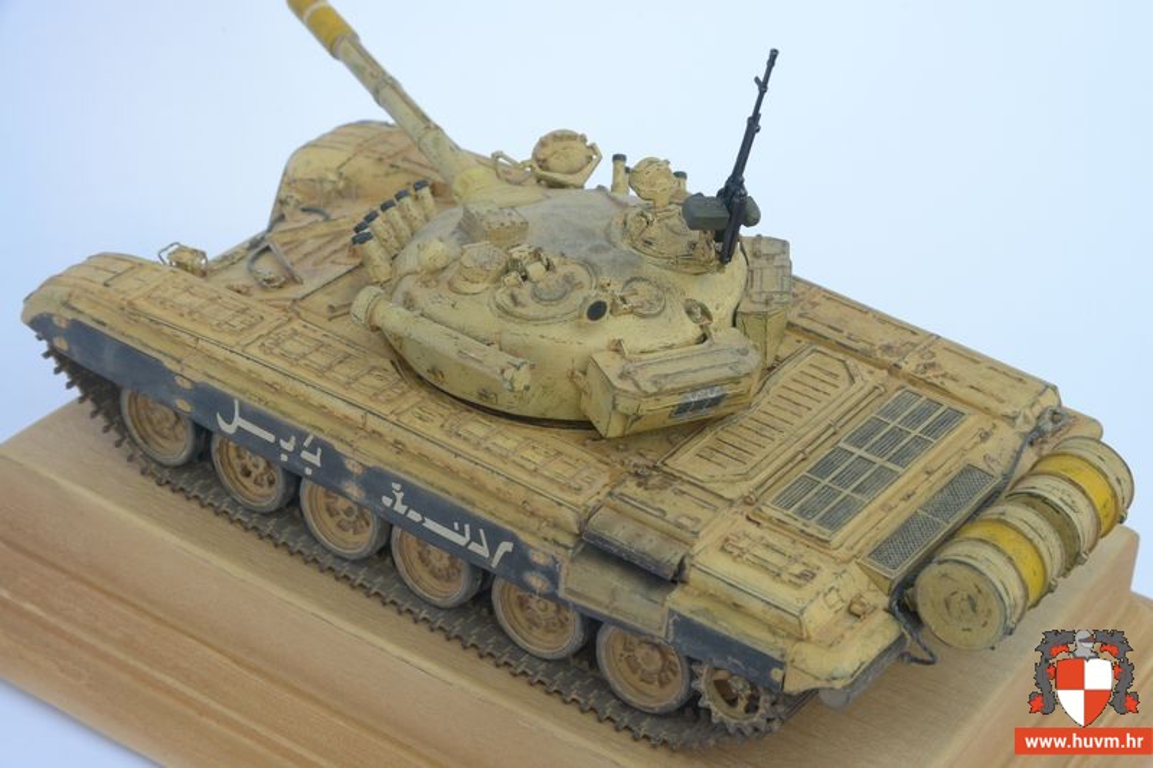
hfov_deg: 20.8
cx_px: 576
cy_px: 384
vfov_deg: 14.0
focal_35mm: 98
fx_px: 3138
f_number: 18
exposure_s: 1/100
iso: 1250
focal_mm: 98
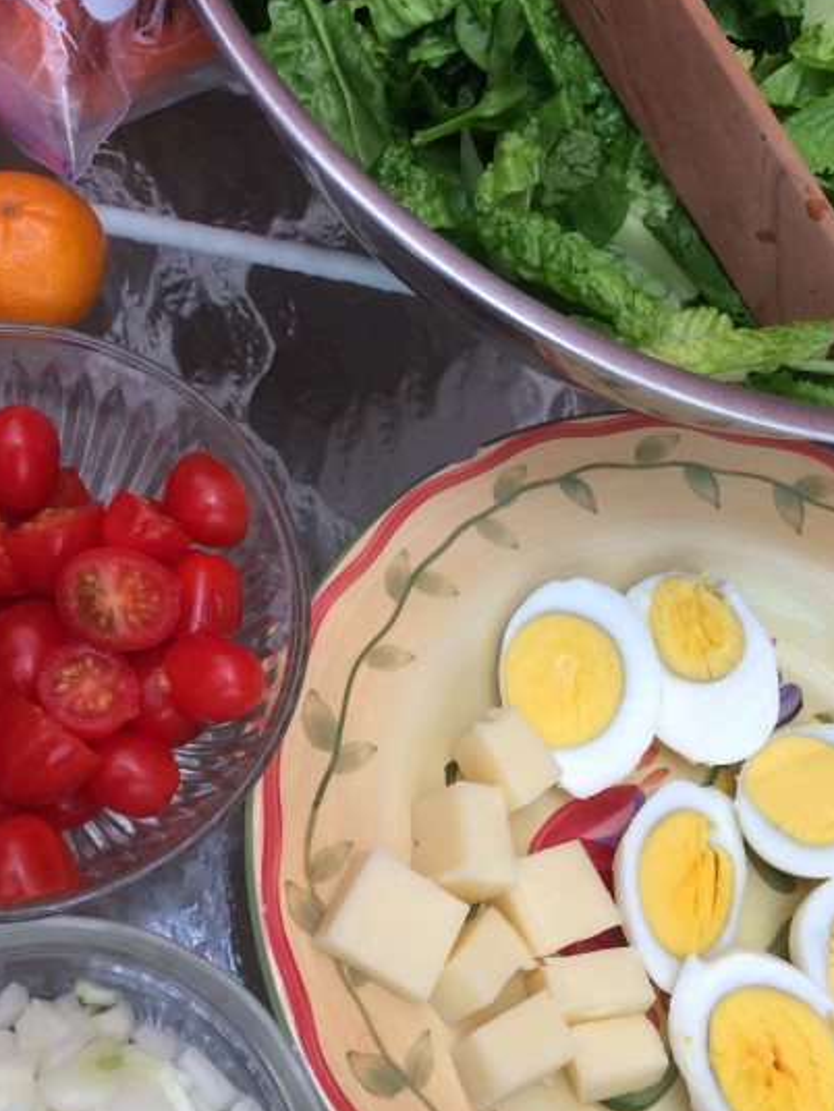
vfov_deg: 42.0
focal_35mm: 45
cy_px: 506
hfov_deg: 32.1
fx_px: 1446
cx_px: 361
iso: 50
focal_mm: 4.15
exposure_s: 1/30
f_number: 2.2
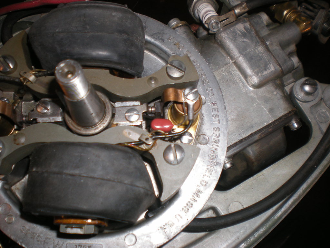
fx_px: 362
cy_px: 124
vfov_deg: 37.7
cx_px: 165
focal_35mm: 38
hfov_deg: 49.0
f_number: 3.1
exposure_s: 1/60
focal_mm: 6.3
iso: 64
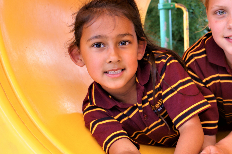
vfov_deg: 27.4
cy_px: 60
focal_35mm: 49
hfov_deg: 37.9
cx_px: 204
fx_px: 316
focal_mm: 18
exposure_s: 1/30
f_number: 4.5
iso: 100
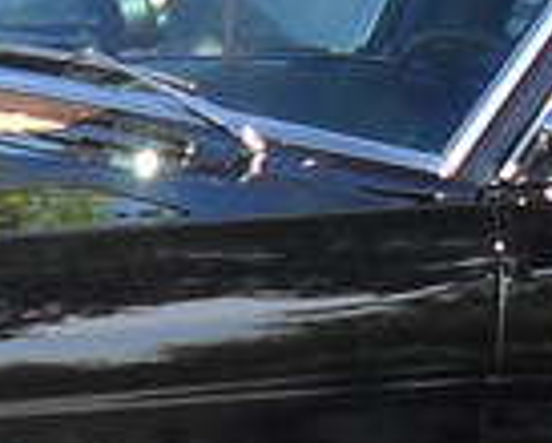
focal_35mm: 266
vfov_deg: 5.8
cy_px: 439
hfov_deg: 7.2
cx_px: 115
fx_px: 4352
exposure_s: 1/500
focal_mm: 6.2
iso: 100
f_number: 2.8
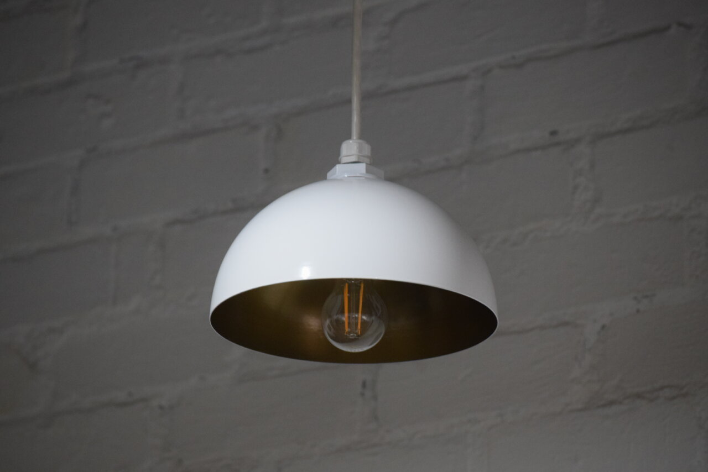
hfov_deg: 10.2
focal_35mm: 202
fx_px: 3983
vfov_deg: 6.8
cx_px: 354
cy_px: 236
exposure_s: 1/60
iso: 2000
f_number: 4.8
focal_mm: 135
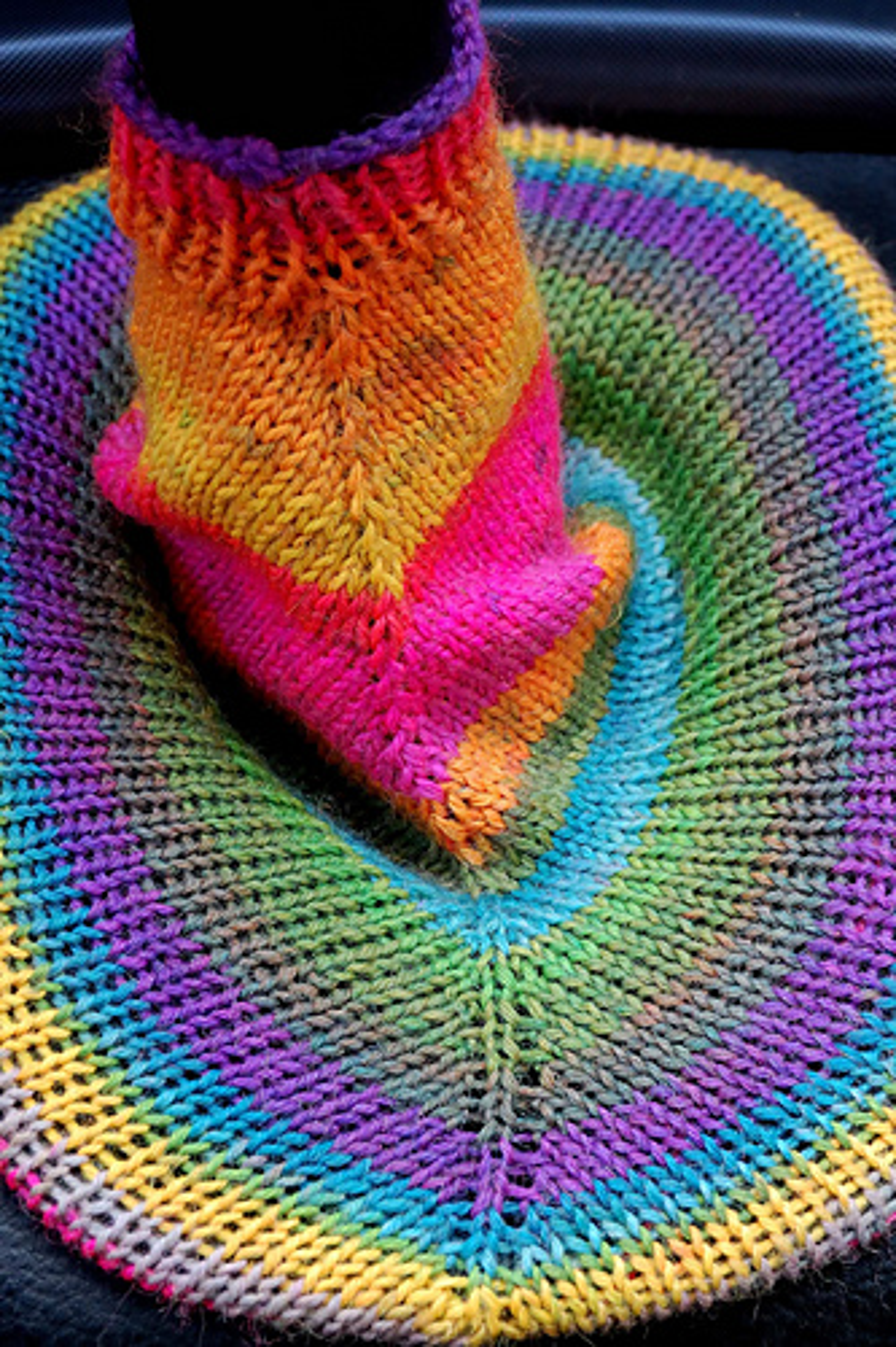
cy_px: 674
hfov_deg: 16.5
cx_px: 448
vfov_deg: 24.6
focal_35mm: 82
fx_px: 3082
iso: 1000
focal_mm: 55
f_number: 10
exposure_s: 1/30
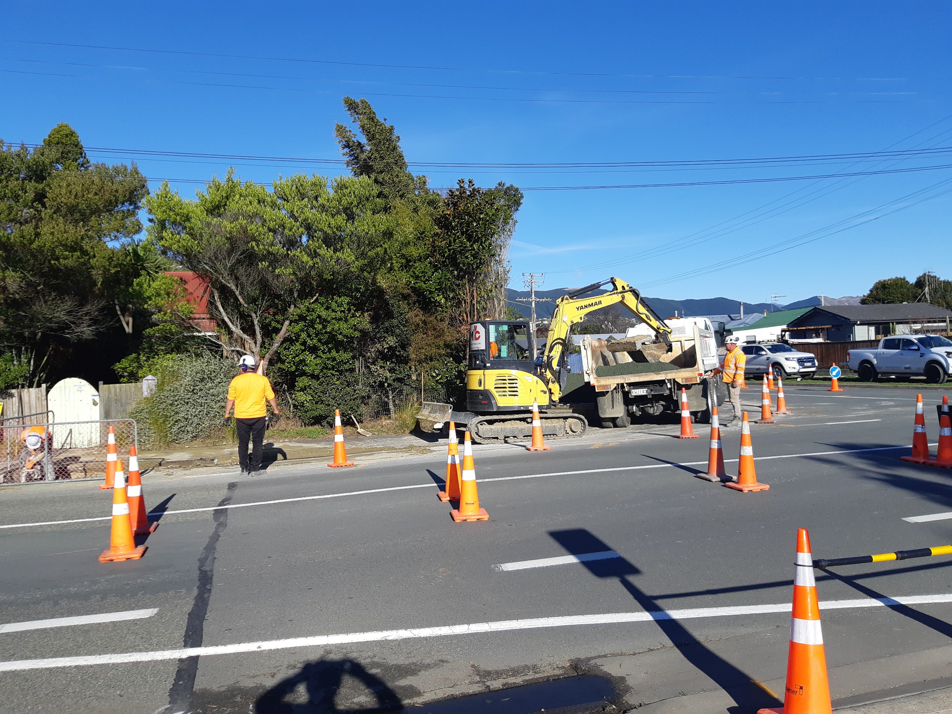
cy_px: 357
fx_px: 715
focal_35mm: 26
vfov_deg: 53.1
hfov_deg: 67.3
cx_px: 476
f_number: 1.7
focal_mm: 3.93
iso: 40
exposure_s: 1/1992
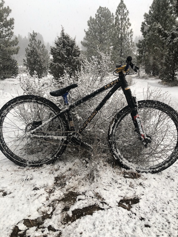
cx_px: 89
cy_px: 118
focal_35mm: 28
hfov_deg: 49.7
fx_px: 192
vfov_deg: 63.4
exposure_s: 1/120
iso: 64
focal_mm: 3.99
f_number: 1.8
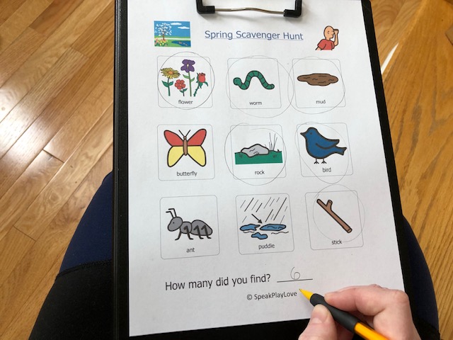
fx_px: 366
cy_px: 170
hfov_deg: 63.4
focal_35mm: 28
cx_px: 226
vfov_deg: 49.7
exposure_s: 1/40
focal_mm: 3.99
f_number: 1.8
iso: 25
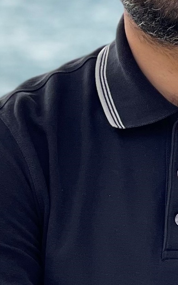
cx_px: 181
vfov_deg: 14.7
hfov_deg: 9.3
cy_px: 15
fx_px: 1087
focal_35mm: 140
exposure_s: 1/199
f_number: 2.2
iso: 20
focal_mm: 7.5
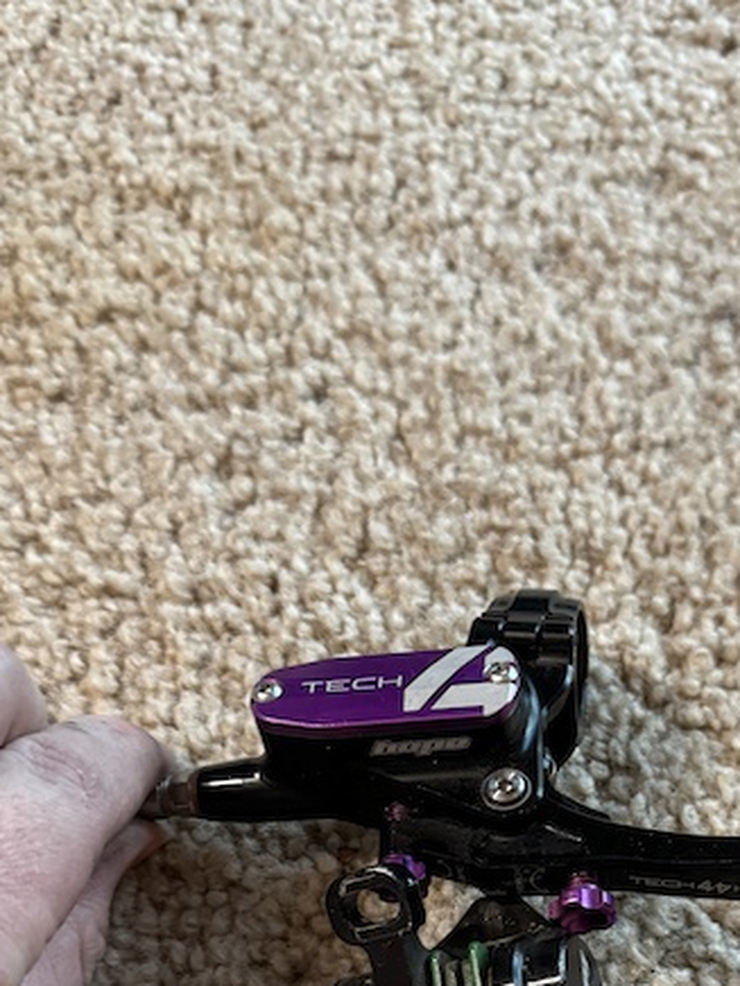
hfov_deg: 32.6
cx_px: 489
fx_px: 1254
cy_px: 859
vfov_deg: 40.2
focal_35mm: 44
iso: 500
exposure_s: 1/60
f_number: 1.78
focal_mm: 6.86
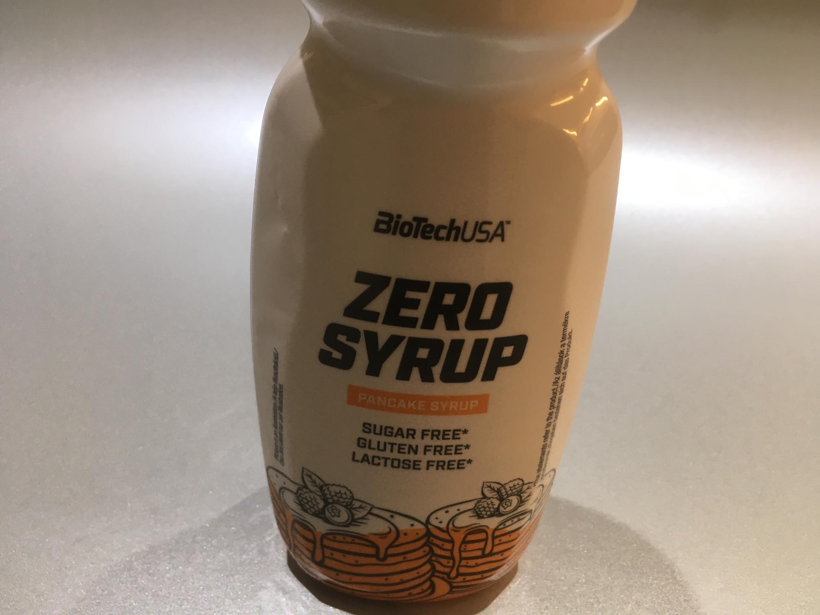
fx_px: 687
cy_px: 308
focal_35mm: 29
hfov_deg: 61.7
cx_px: 410
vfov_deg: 48.2
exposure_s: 1/33
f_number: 2.2
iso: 25
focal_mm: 4.15
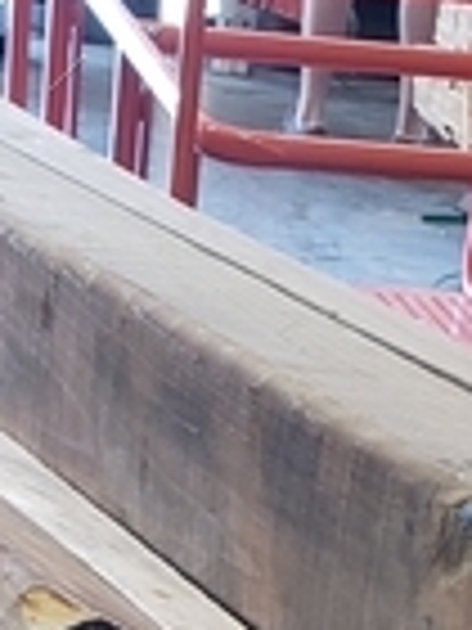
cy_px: 1618
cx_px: 270
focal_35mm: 146
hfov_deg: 10.2
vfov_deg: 10.9
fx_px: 2654
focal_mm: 4.3
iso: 200
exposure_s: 1/60
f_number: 2.4
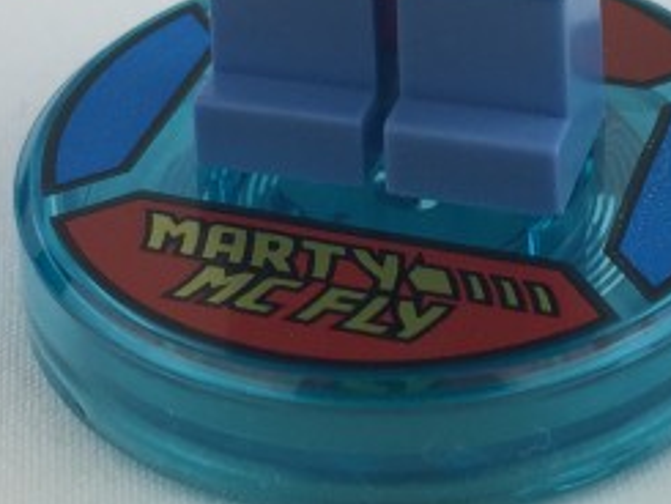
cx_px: 466
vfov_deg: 11.8
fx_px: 2347
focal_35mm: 121
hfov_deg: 16.2
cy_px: -211
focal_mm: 4.15
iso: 32
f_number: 2.2
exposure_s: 1/207
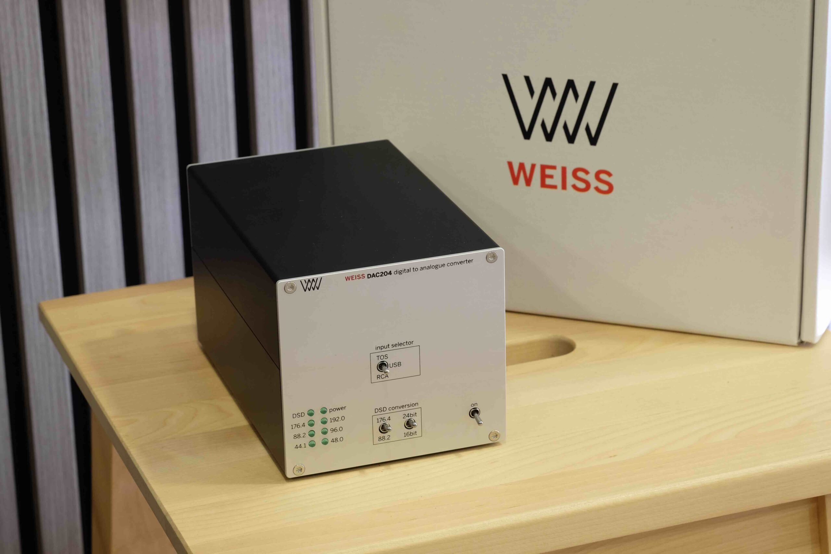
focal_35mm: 90
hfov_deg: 22.6
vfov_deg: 15.2
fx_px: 2077
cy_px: 277
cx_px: 416
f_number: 9
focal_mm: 60
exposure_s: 1
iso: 200
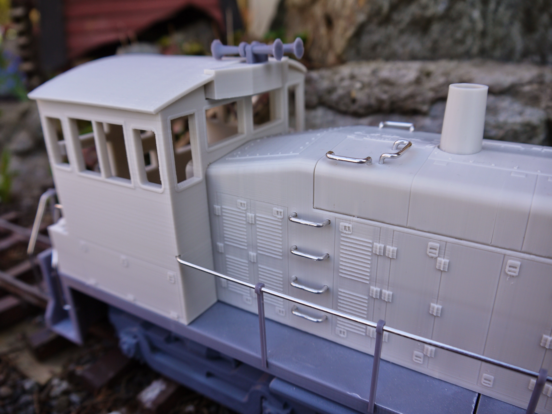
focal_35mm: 28
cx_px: 276
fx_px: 446
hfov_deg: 63.4
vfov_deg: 49.7
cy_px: 207
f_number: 4.5
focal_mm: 14
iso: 100
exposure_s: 1/160
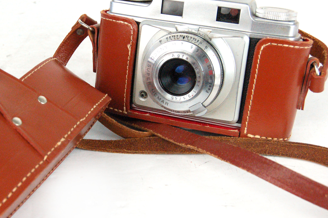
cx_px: 100
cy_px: 102
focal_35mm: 69
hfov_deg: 29.0
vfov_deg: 19.7
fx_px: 628
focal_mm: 32
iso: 1600
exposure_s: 1/80
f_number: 7.1
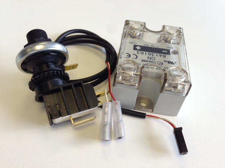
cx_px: 112
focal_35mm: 33
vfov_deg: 42.9
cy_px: 84
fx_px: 214
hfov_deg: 55.4
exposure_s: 1/100
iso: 80
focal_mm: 4.13
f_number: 2.4
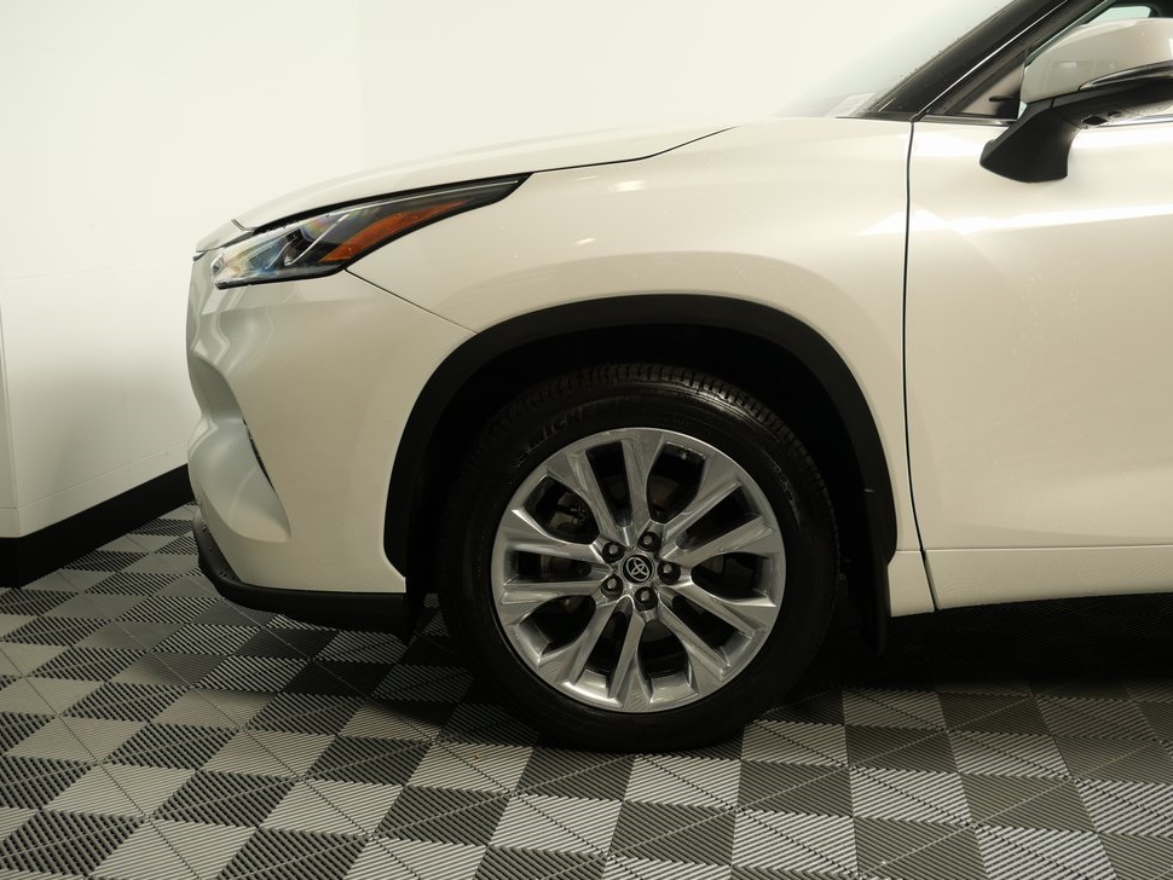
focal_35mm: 38
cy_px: 441
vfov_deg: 37.7
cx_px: 577
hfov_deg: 49.0
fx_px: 1288
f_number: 5.6
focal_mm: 18
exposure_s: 1/200
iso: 250
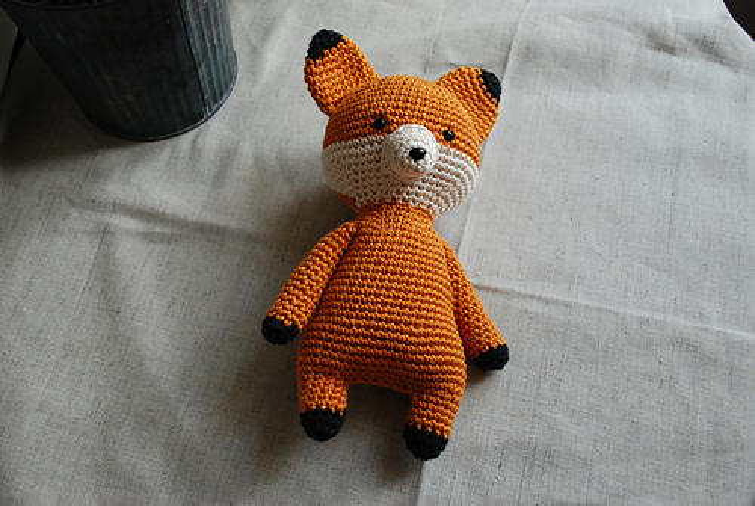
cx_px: 378
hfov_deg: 49.5
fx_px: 819
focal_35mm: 39
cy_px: 253
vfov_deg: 34.3
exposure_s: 1/125
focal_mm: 26
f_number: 5.6
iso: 800
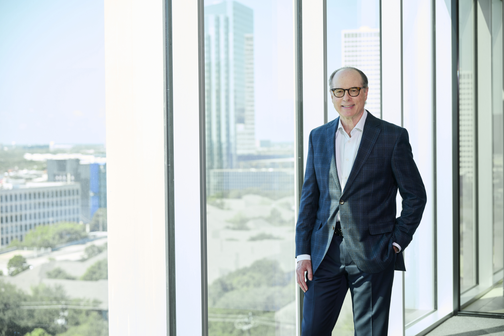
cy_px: 168
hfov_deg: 29.7
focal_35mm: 68
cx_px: 252
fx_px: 952
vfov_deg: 20.0
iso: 320
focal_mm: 68
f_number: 4
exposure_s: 1/200
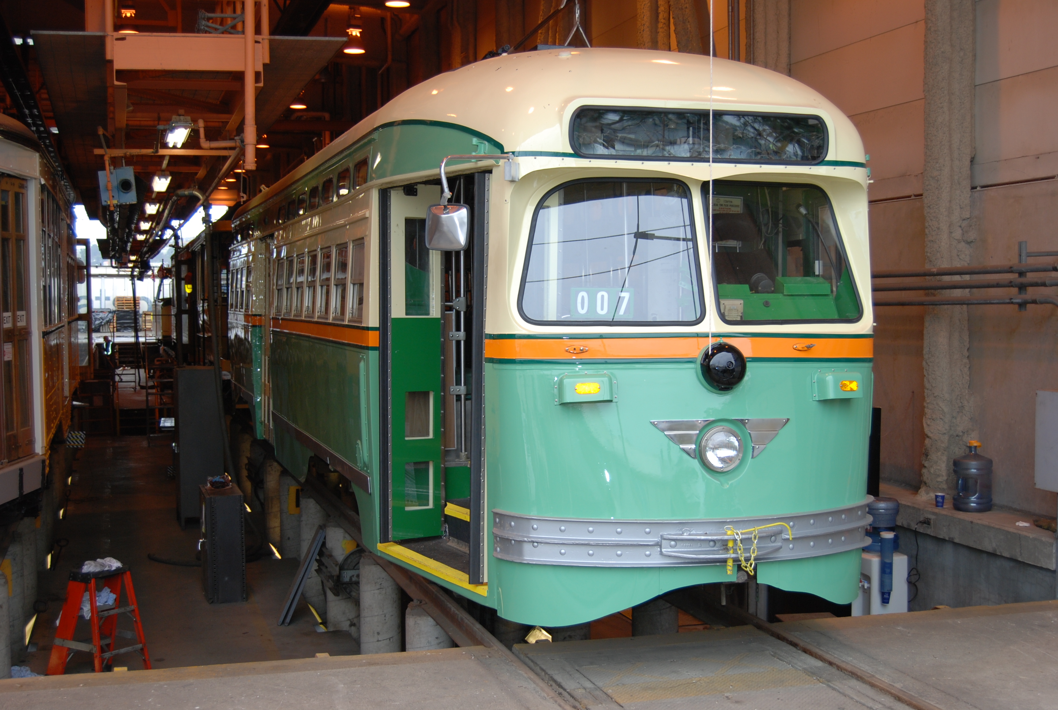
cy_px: 355
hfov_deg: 41.0
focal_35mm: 48
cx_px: 529
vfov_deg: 28.2
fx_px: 1414
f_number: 4.5
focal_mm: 32
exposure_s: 1/80
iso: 200
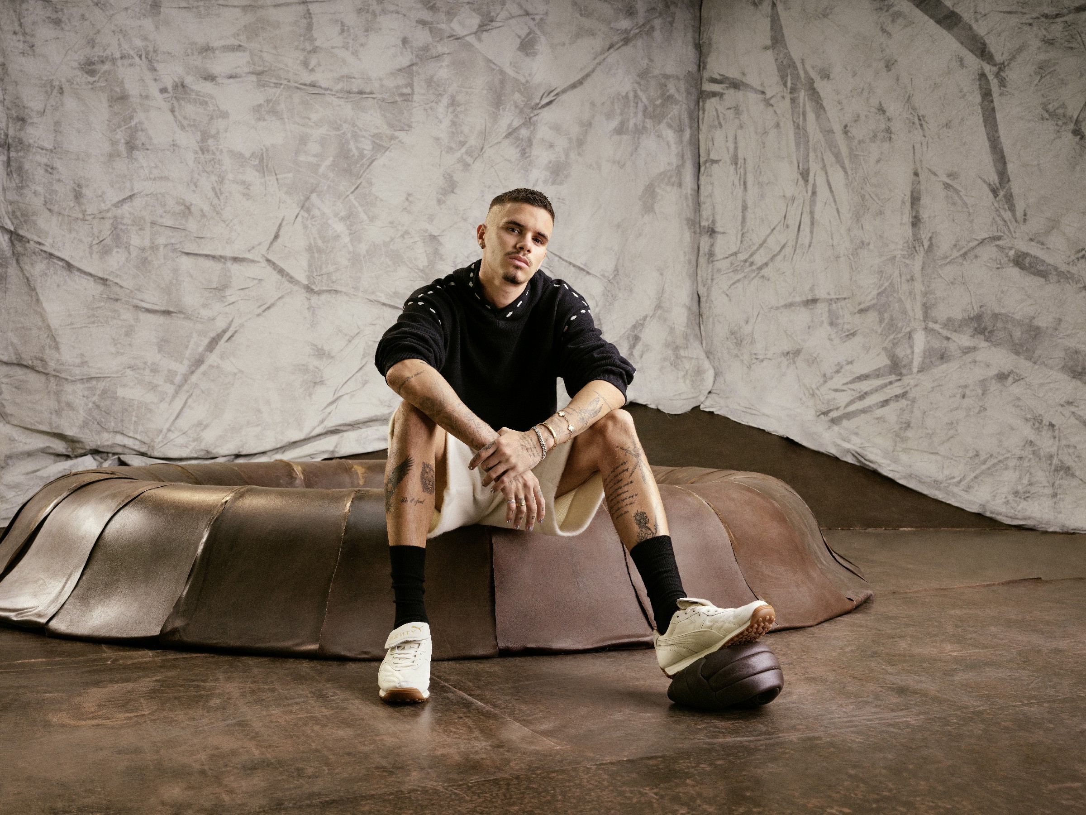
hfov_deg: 51.4
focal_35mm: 36
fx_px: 1129
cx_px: 543
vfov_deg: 39.7
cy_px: 408
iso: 800
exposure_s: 1/125
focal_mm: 45
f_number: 8
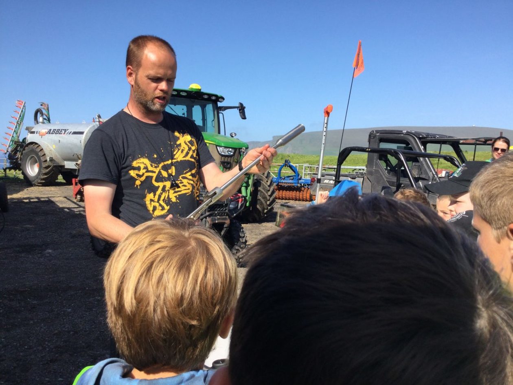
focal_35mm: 31
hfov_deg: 58.4
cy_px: 192
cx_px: 256
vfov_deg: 45.4
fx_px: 459
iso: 25
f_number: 2.4
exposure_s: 1/840
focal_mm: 3.3
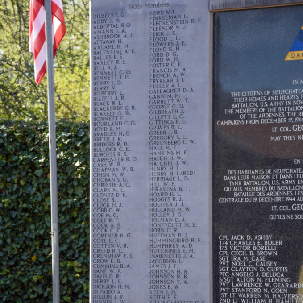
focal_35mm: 177
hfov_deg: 9.9
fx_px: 1753
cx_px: 152
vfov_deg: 9.9
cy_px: 191
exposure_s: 1/500
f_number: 5.6
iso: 360
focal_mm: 92
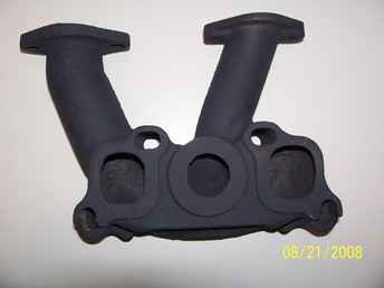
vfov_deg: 40.7
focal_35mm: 35
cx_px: 192
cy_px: 144
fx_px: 388
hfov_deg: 52.6
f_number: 2.8
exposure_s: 1/60
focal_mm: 6
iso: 80
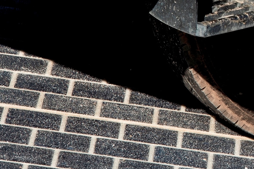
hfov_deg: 3.7
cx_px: 401
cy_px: -34
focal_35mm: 549
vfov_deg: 2.5
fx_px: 3874
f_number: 10
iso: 320
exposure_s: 1/640
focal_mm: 155
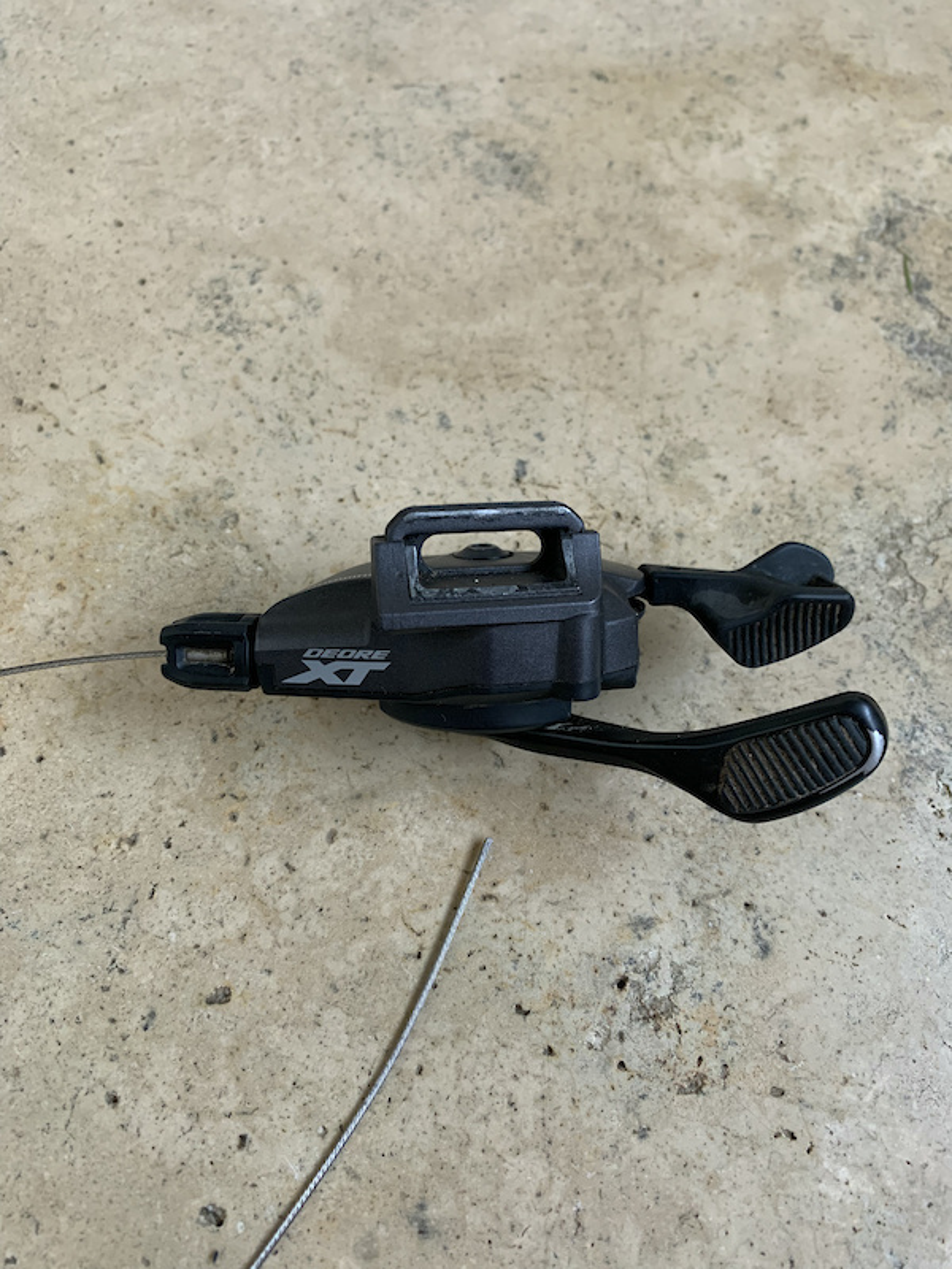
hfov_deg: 53.1
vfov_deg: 67.3
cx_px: 476
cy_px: 634
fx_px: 953
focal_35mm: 26
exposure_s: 1/60
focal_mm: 4.25
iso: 160
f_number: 1.8
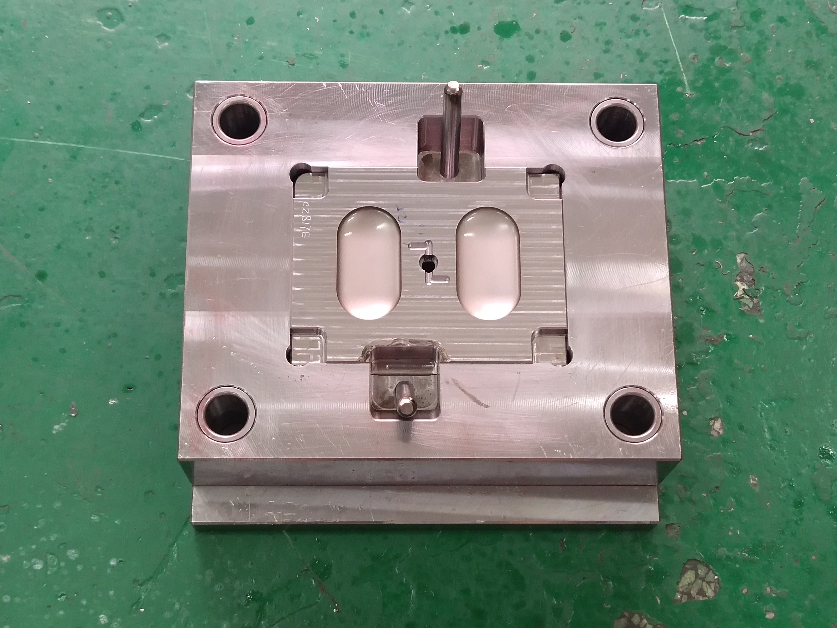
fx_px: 1547
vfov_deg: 22.9
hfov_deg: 30.3
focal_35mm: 64
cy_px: 314
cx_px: 418
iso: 370
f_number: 1.8
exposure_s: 1/50
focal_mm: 4.35
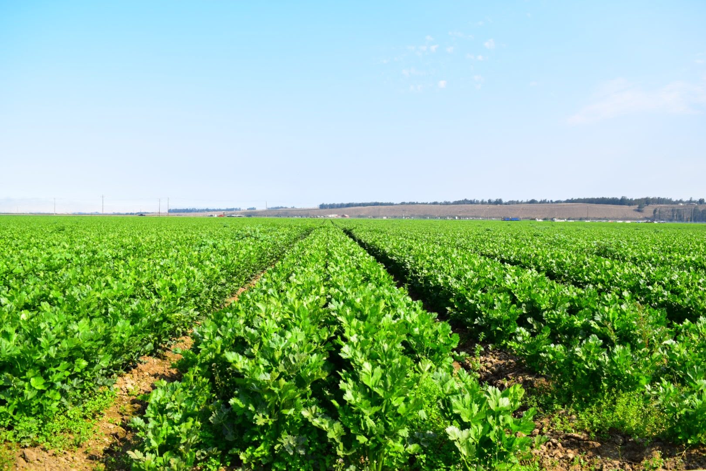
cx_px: 353
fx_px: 529
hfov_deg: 67.4
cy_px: 236
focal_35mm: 27
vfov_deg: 47.9
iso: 100
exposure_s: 1/200
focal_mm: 18
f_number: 7.1
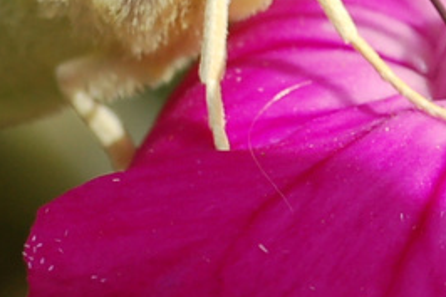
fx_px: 11899
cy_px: -346
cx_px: -23
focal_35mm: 961
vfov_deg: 1.4
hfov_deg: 2.1
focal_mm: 105
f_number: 8
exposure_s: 1/400
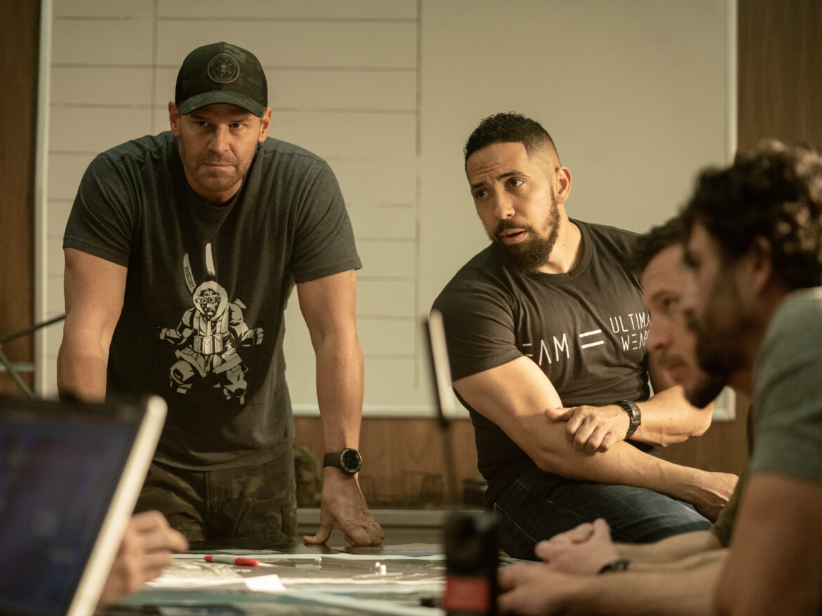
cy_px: 308
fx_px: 2588
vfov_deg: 13.6
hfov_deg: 18.0
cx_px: 357
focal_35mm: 109
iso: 2500
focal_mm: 100
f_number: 2.8
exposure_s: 1/160
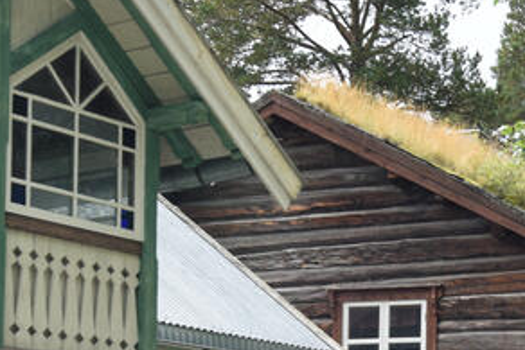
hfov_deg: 18.2
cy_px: 483
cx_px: 440
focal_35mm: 111
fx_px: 1619
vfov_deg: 11.9
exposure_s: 1/250
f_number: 8
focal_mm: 18
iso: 250
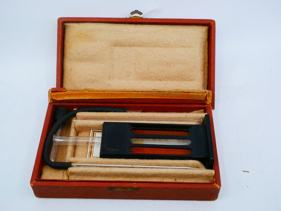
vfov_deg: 31.5
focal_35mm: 46
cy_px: 106
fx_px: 374
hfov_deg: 41.2
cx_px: 140
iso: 640
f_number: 10
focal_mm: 23
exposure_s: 1/160
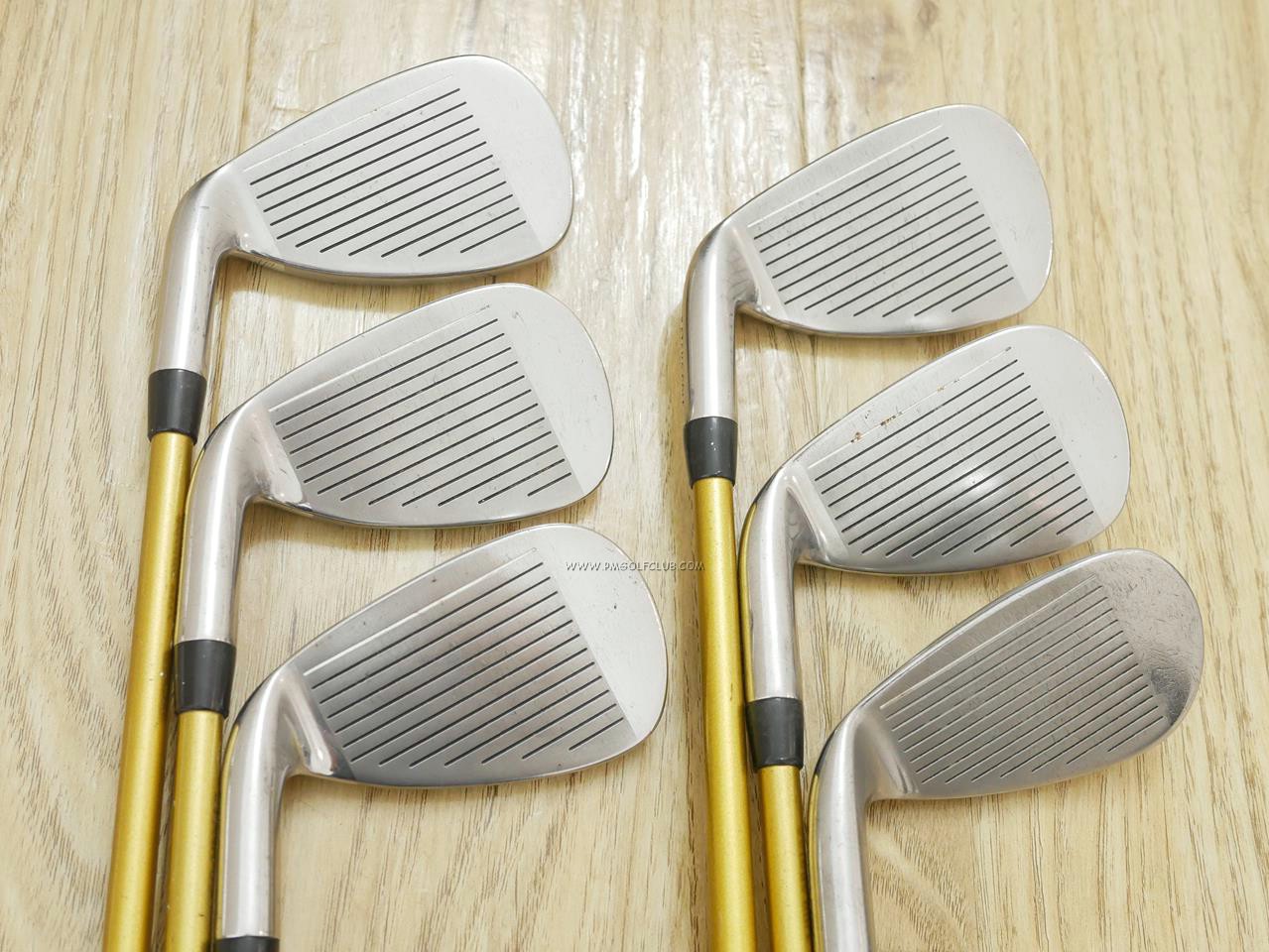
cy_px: 476
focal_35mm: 50
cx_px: 634
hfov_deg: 38.2
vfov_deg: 29.1
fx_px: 1833
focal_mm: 25
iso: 1600
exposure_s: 1/40
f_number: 4.5
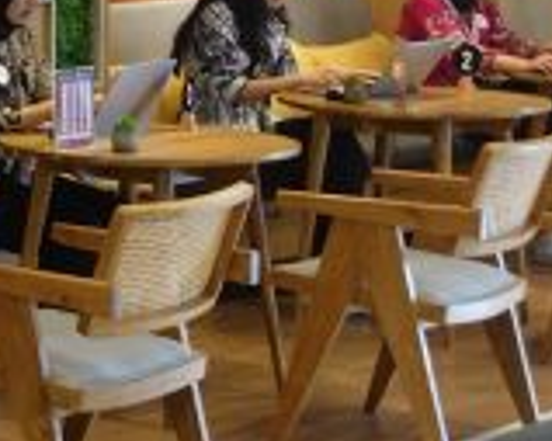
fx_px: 2318
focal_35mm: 142
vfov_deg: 10.8
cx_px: -517
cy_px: -16
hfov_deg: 12.2
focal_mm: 11.7
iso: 320
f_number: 2.5
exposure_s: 1/30
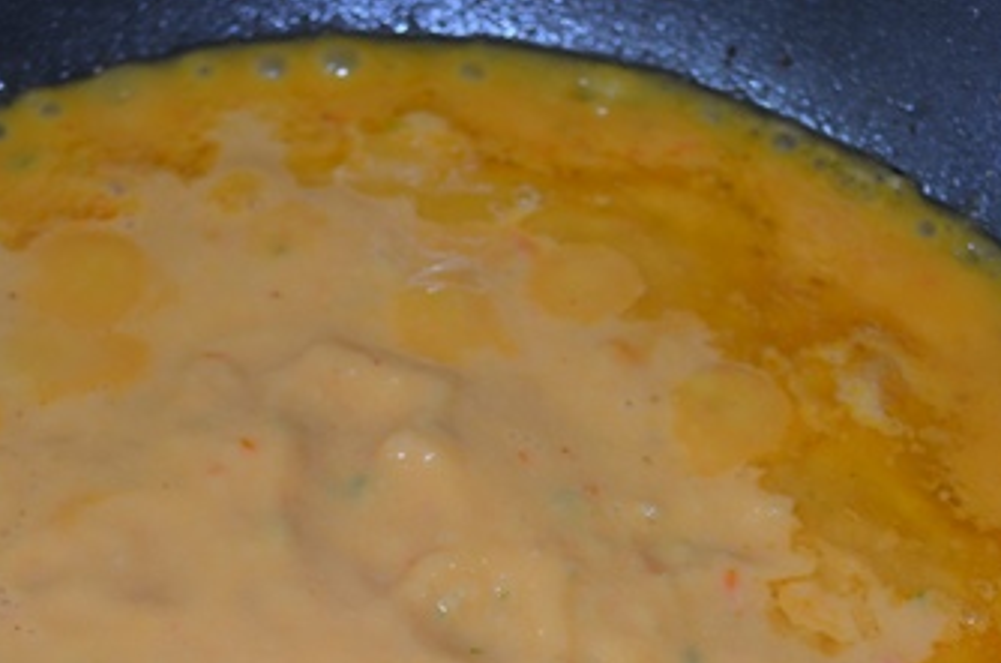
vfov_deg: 14.6
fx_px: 2552
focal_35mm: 92
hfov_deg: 22.1
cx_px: 375
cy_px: 585
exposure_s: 1/60
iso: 800
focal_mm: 32
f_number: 4.8
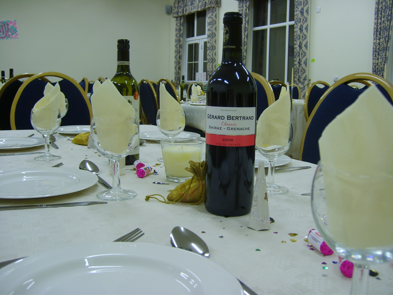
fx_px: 397
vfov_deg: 40.7
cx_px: 196
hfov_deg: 52.6
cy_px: 148
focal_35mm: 35
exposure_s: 1/30
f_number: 2.8
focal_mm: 5.8
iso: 82
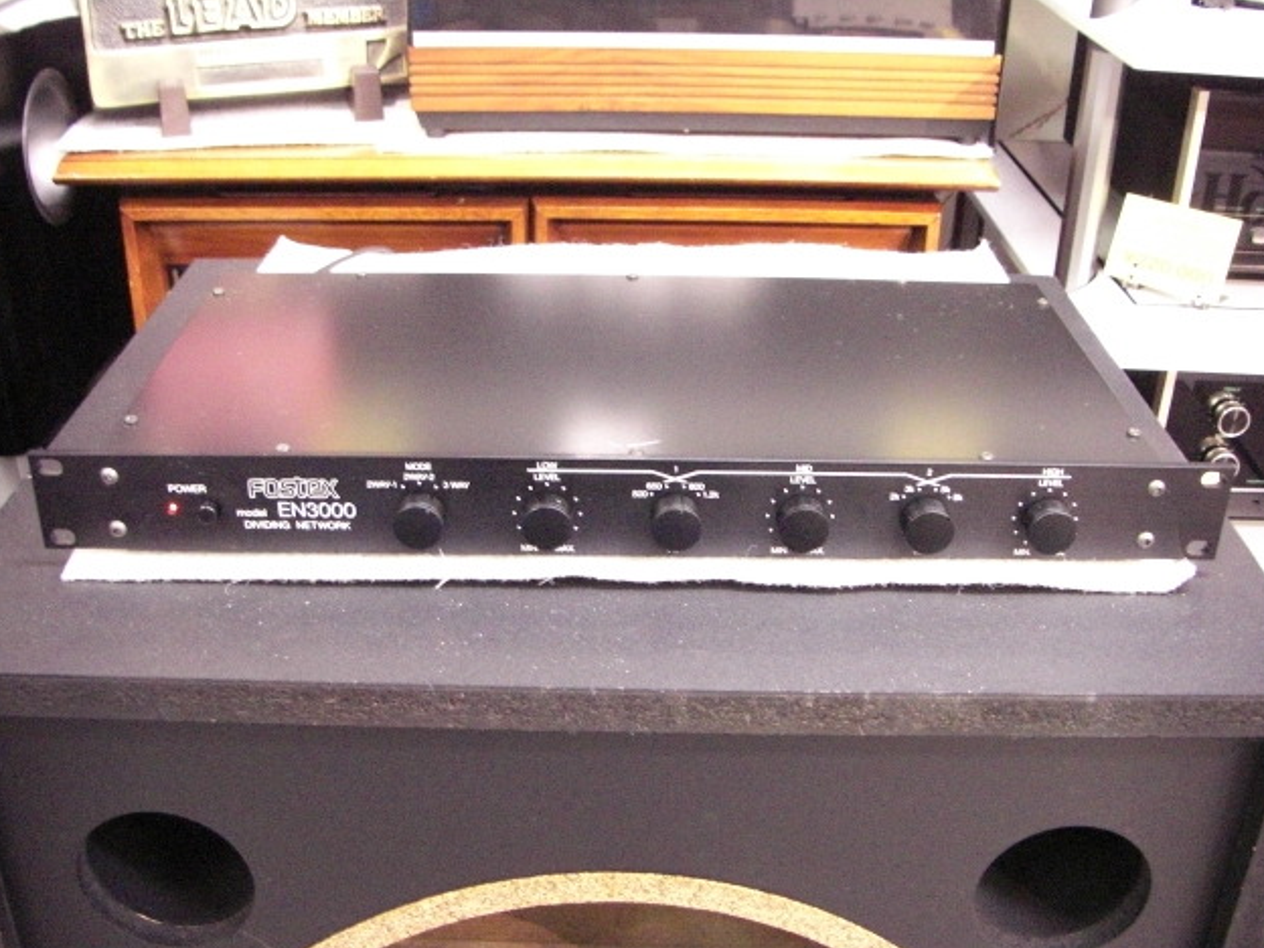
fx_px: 1424
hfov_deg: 47.9
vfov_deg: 36.8
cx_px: 642
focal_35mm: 39
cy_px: 484
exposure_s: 1/13
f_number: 3.4
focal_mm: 6.3
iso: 800
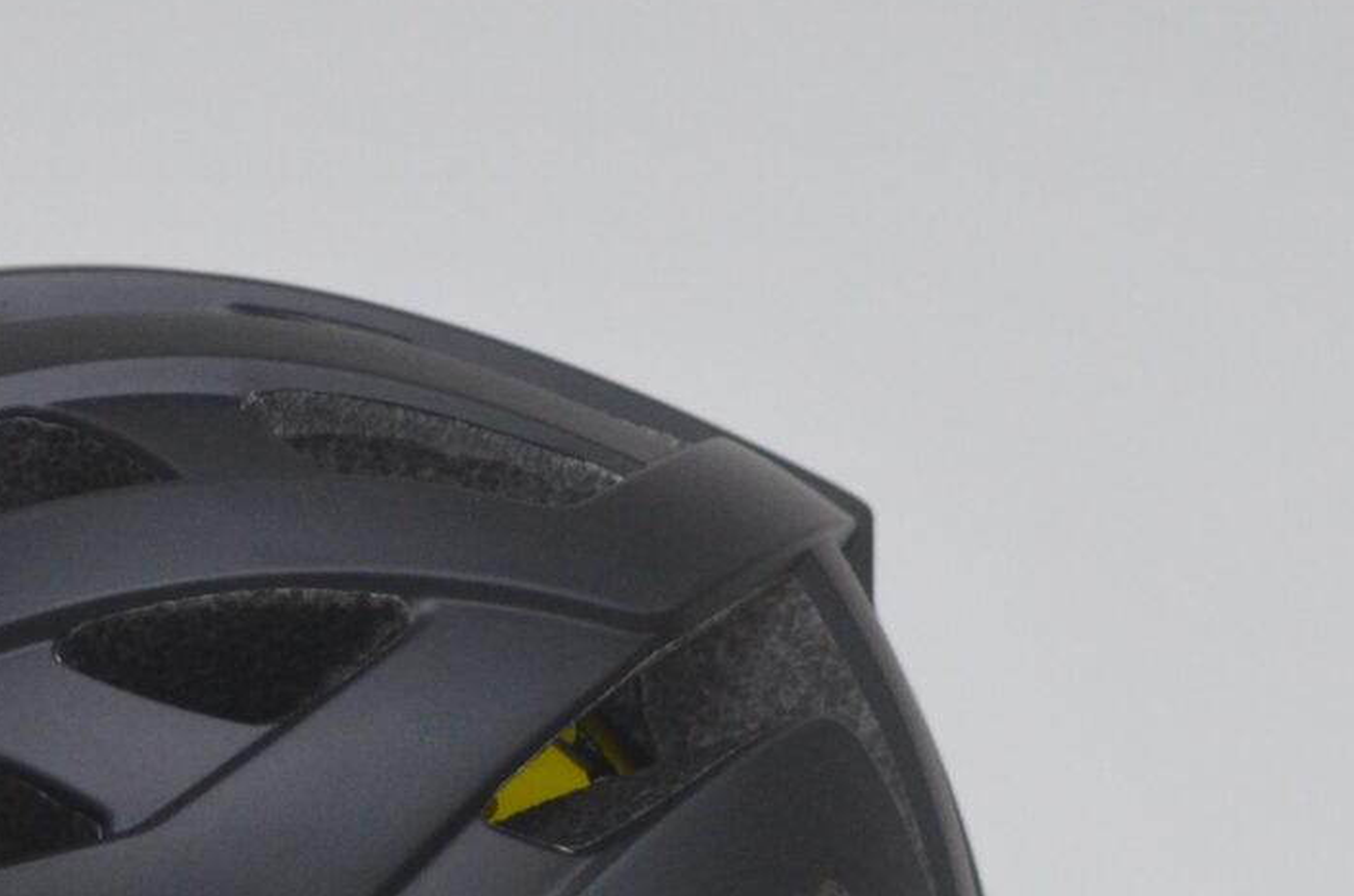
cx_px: 81
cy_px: 1279
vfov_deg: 3.3
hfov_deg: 5.0
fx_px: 15553
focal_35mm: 414
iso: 1400
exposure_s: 1/125
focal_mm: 95
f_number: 4
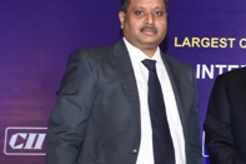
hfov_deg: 13.5
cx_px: 385
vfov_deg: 9.7
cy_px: 64
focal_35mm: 142
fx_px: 967
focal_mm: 29
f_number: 5.6
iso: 800
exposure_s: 1/160
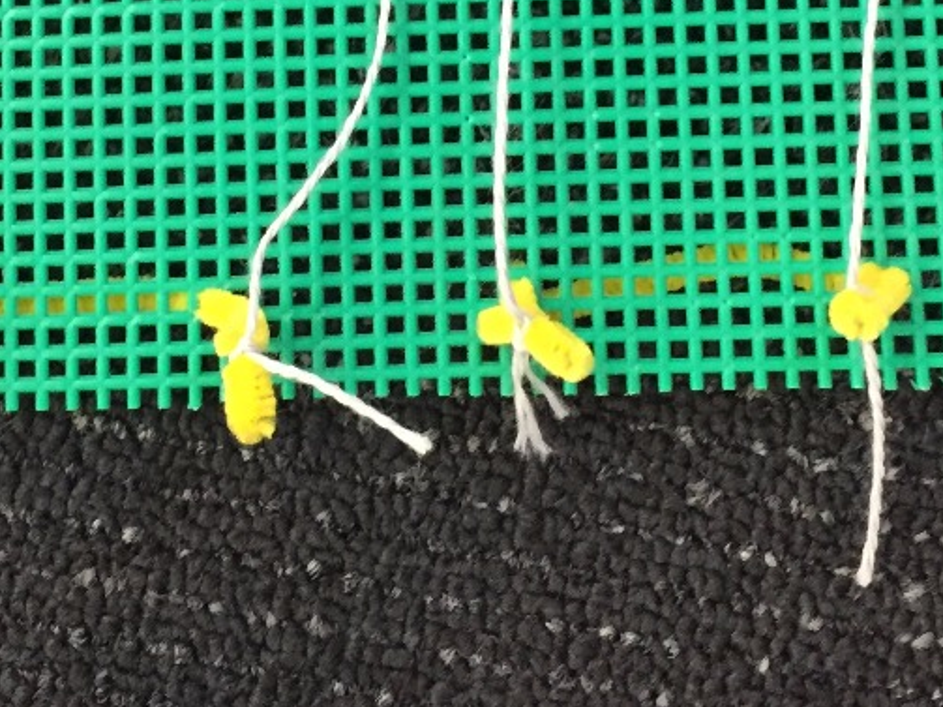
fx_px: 2261
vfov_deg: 17.3
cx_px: 352
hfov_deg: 23.5
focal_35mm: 83
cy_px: -38
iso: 250
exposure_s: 1/30
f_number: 2.2
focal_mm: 4.15
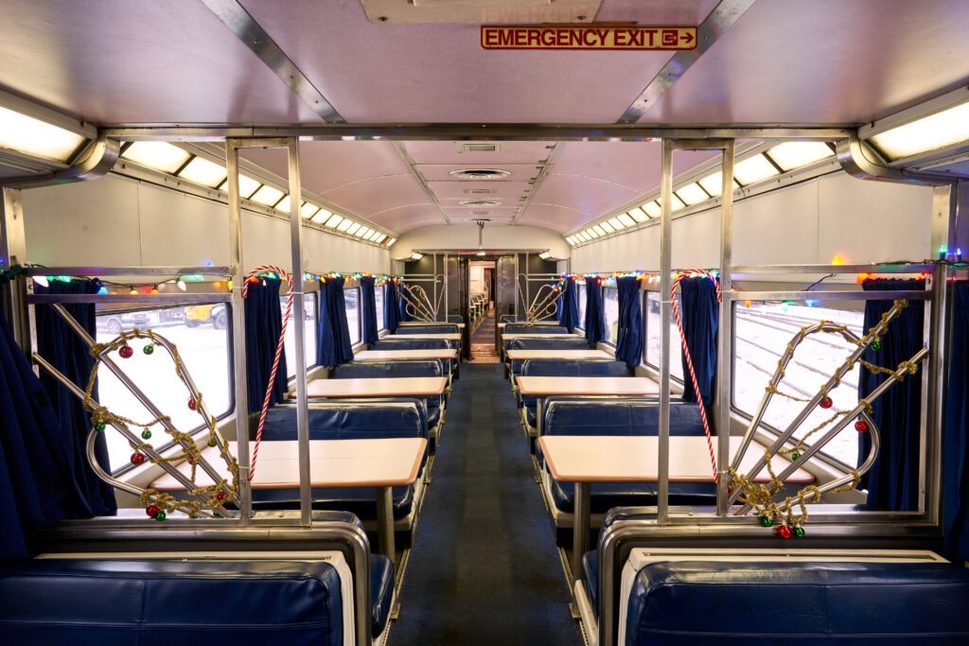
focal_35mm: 24
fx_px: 646
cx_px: 484
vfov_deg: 53.1
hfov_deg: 73.7
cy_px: 323
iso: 100
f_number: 13
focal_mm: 24
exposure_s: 2
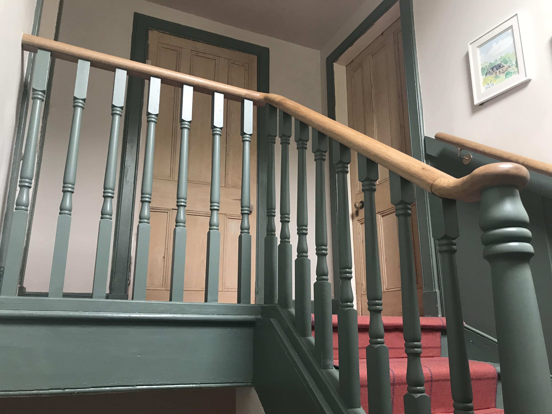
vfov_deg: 49.7
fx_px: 446
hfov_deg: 63.4
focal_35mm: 28
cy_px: 207
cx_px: 276
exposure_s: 1/17
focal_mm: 3.99
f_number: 1.8
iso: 50
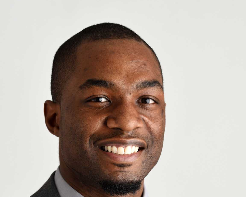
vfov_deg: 5.3
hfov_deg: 6.6
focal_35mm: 292
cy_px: 136
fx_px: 2126
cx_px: 120
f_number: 10
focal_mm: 175
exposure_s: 1/200
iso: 100
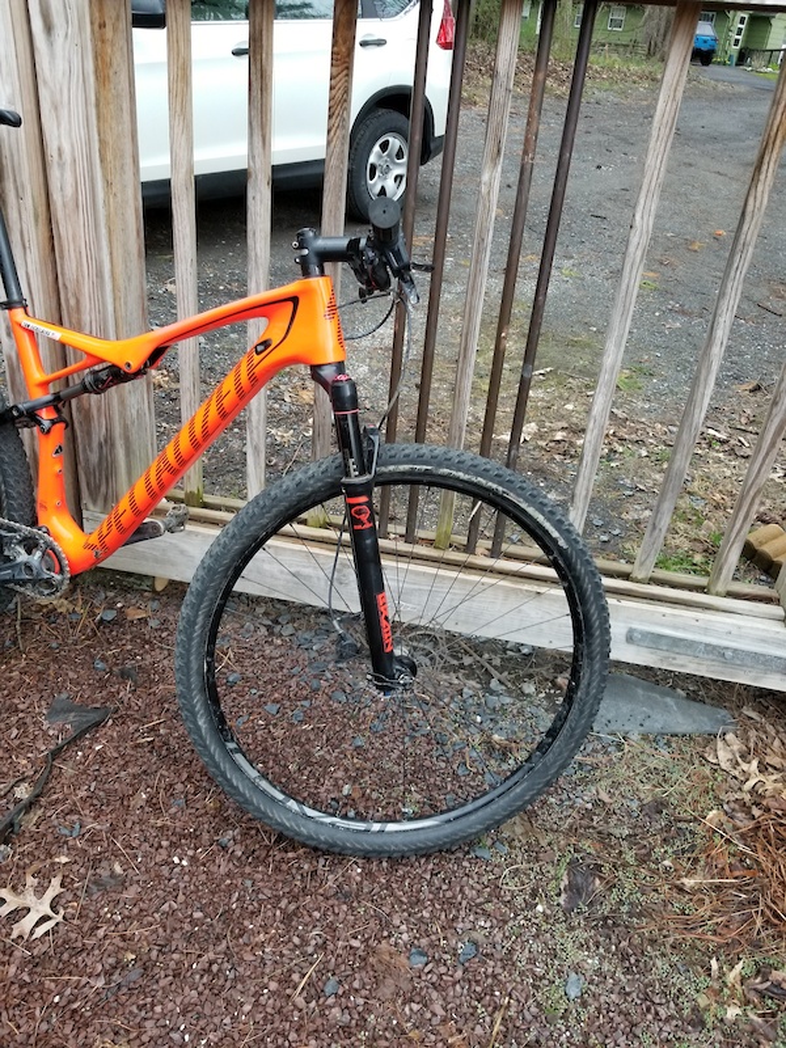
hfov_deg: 53.1
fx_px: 787
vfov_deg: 67.3
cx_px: 393
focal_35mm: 26
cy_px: 524
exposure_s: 1/50
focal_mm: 4.25
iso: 125
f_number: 1.7
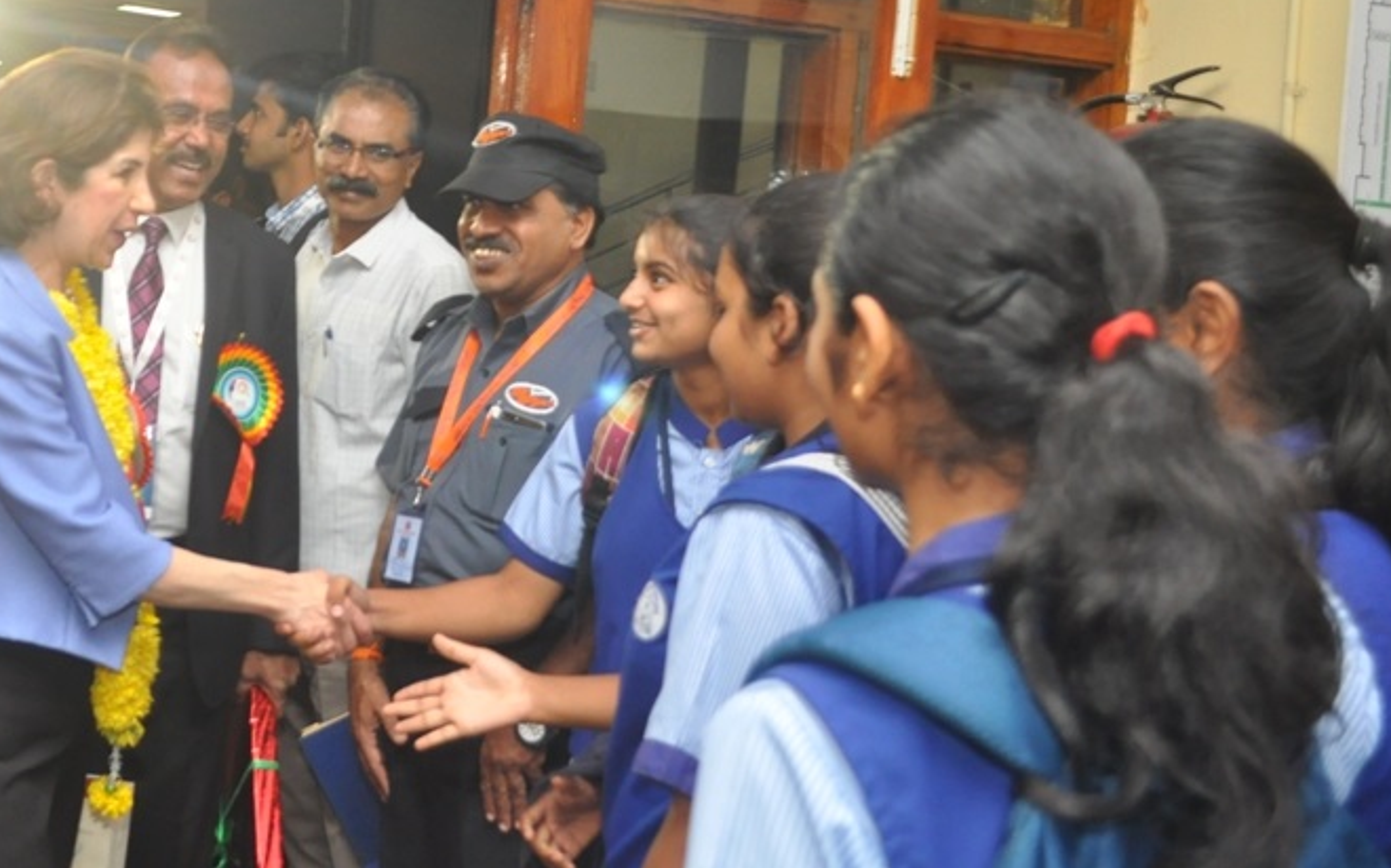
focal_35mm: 50
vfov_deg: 25.4
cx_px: 268
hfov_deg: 38.7
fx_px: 1895
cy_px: 193
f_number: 4
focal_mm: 18
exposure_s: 1/60
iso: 800
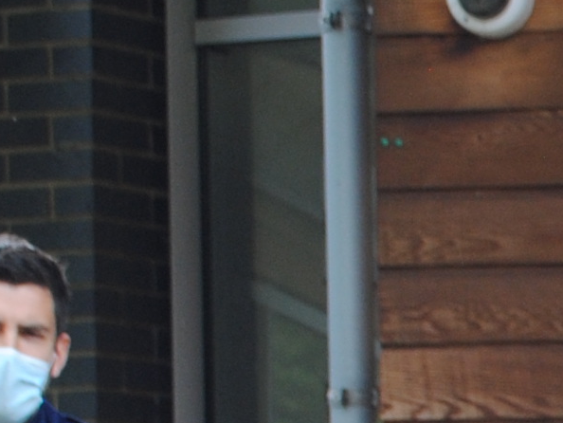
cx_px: 1603
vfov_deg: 4.9
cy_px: 801
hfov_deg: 6.1
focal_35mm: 301
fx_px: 4897
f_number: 5.6
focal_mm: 32
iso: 200
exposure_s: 1/125
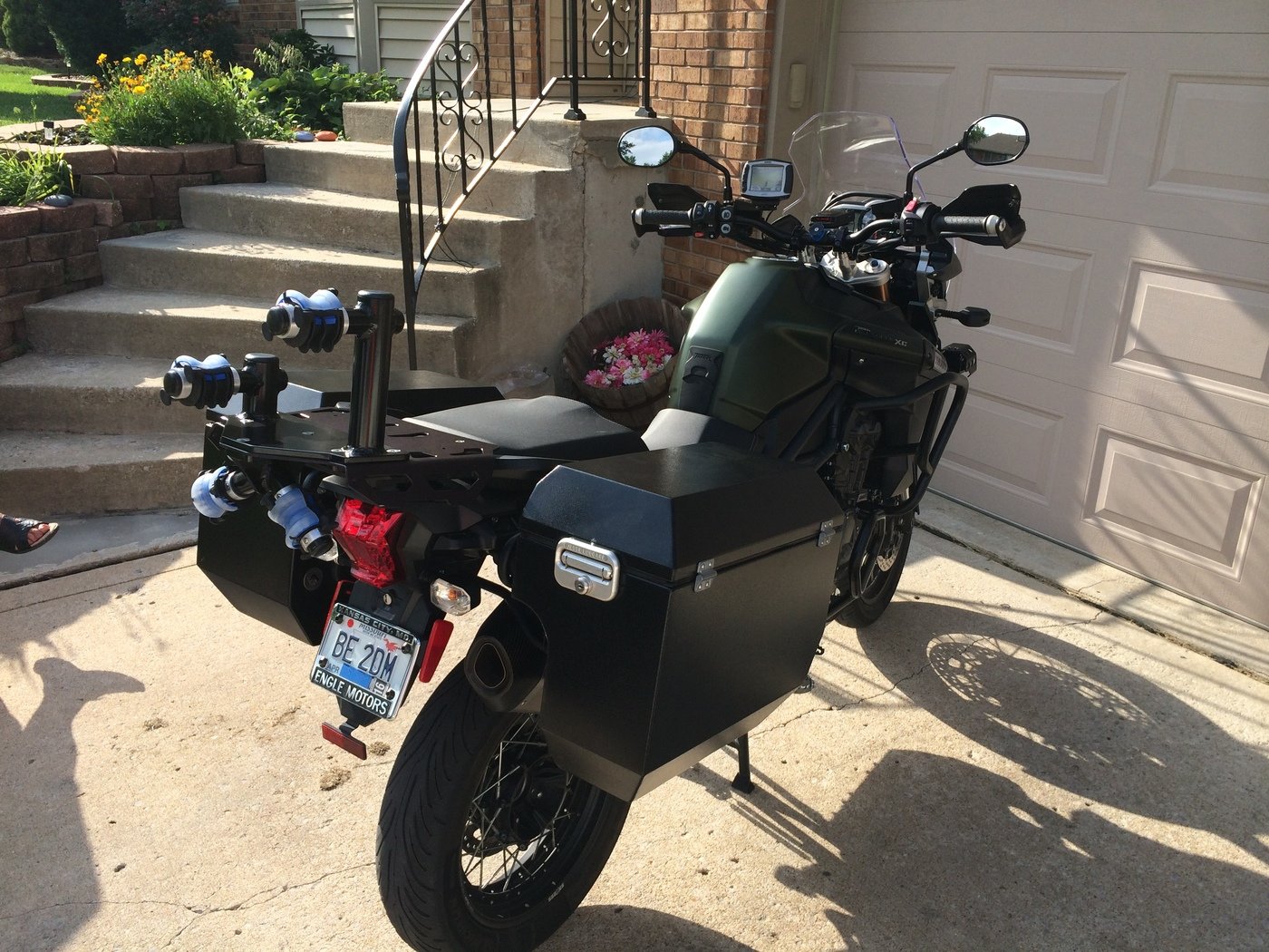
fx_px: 1100
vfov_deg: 46.8
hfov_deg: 60.0
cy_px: 476
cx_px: 634
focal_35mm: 30
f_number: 2.2
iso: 32
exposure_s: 1/1053
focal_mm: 4.12
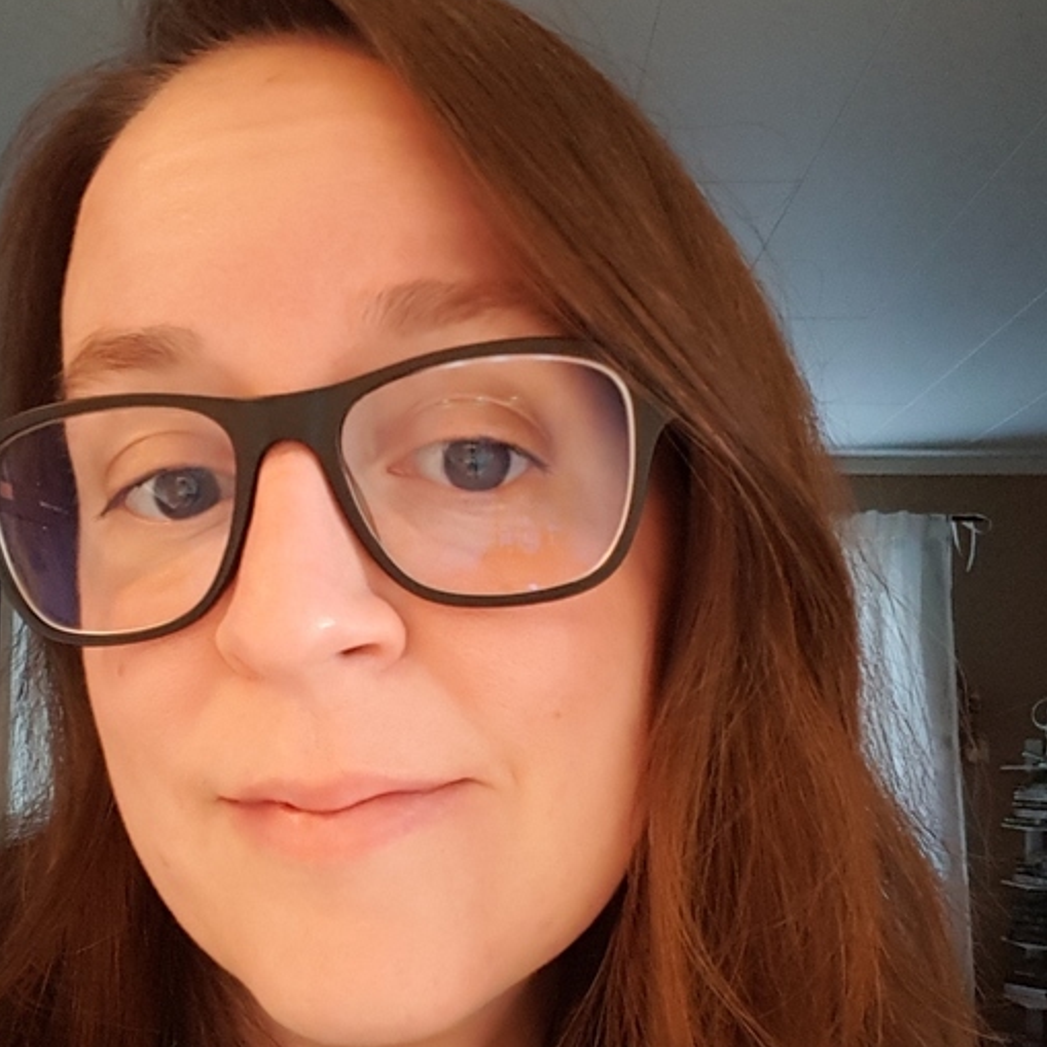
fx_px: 1163
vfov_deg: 47.2
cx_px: 418
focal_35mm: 34
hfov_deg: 48.2
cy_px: 748
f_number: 1.7
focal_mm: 2.1
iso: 250
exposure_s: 1/17
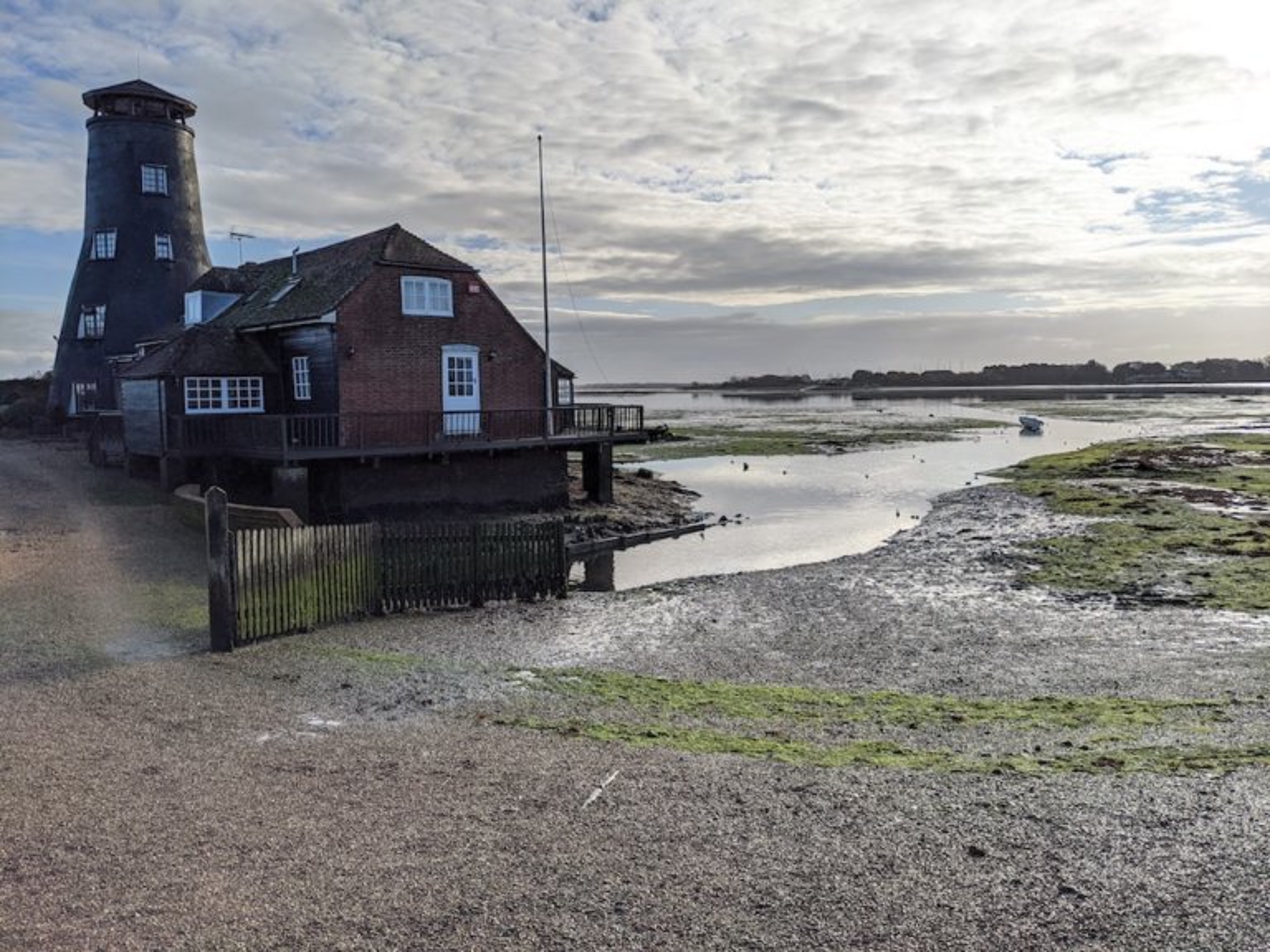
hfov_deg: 65.3
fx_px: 991
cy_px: 476
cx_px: 635
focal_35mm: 27
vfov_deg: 51.4
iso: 70
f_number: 1.73
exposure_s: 1/7812
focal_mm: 4.38
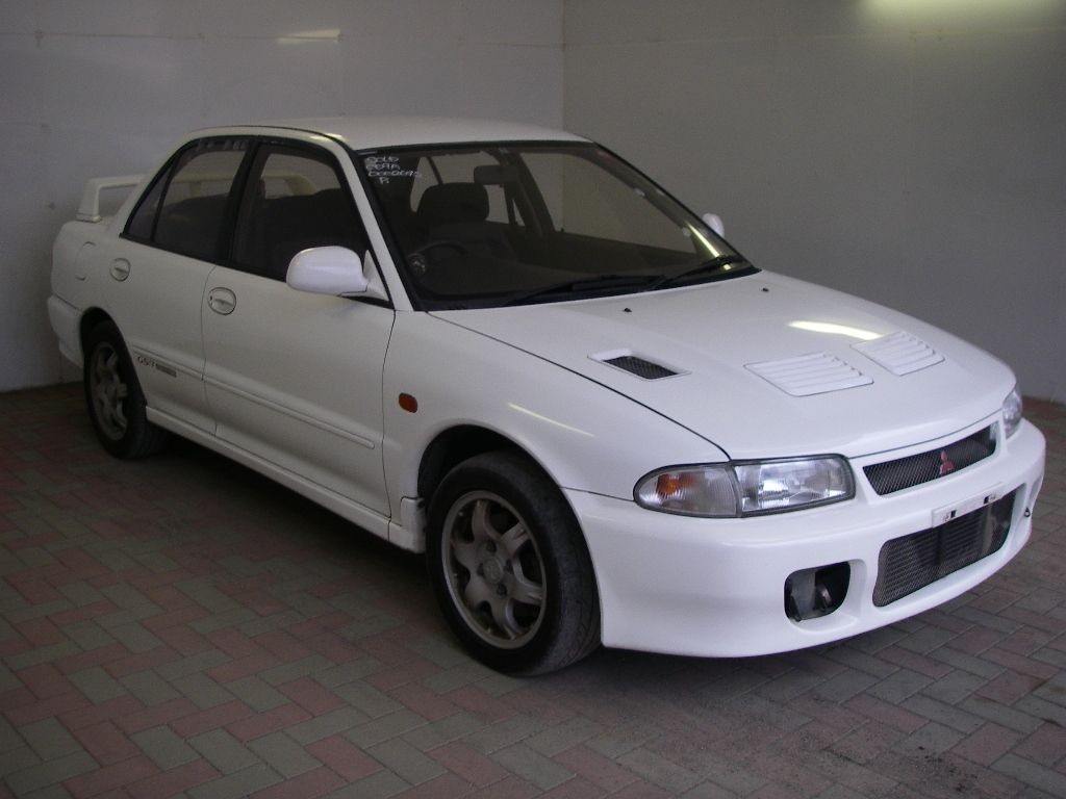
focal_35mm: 38
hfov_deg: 49.0
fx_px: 1170
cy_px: 400
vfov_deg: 37.7
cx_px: 533
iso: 100
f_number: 3.3
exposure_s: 1/50
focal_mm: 6.3
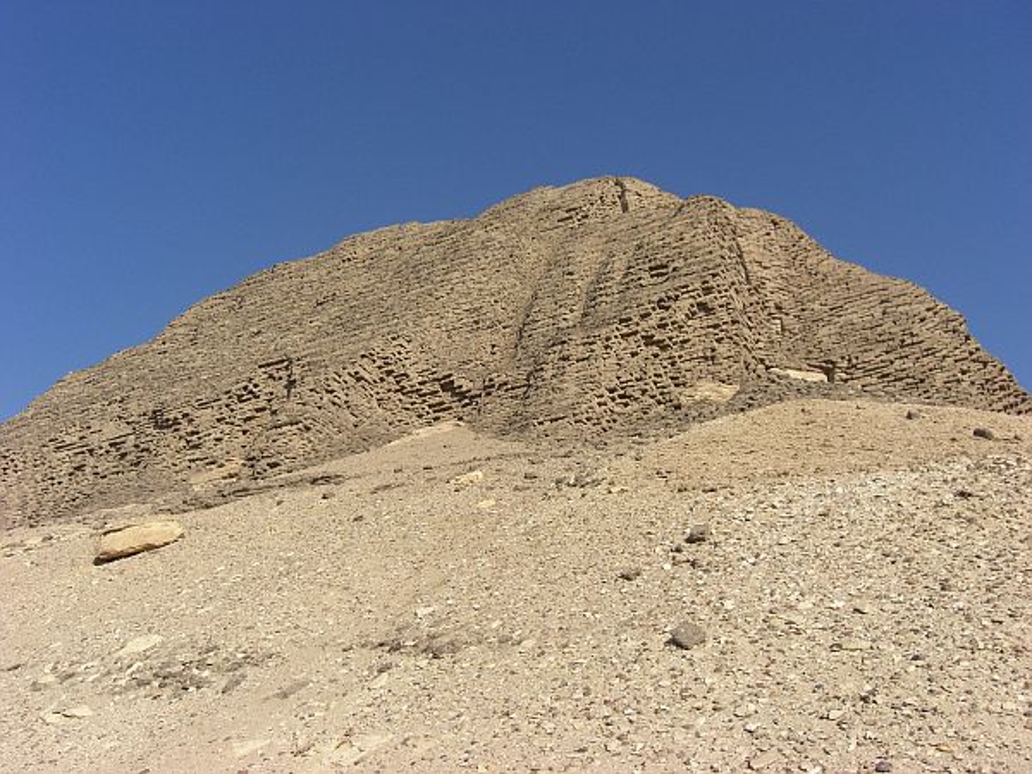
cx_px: 516
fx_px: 1133
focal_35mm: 38
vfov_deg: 37.7
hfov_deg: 49.0
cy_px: 387
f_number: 8
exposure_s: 1/250
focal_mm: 7.9
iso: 80
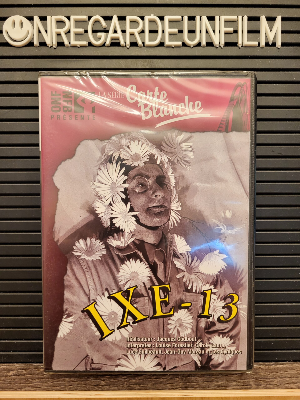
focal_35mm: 26
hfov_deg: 53.1
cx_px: 150
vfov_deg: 67.3
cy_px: 200
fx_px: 300
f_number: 1.8
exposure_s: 1/40
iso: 400
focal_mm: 5.4
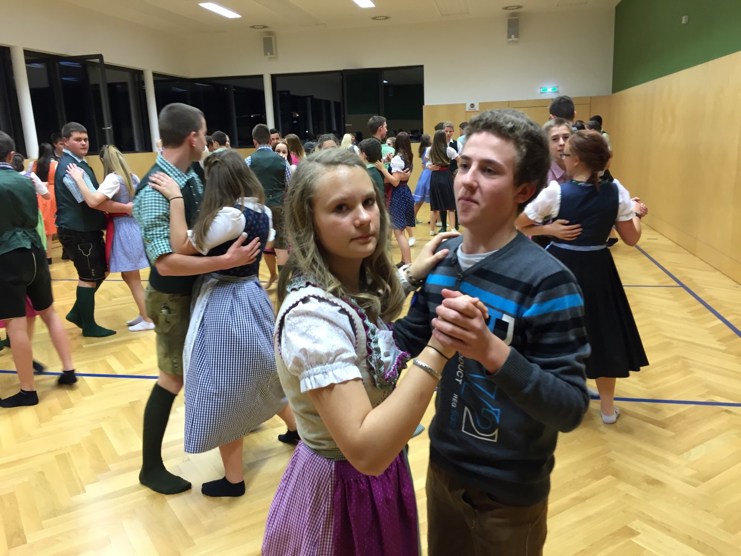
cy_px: 278
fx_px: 621
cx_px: 370
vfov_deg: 48.2
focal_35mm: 29
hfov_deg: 61.7
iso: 100
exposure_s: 1/33
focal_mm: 4.15
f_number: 2.2
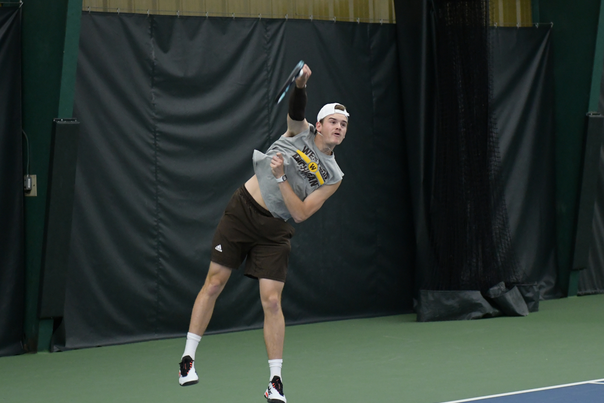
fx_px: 2030
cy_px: 178
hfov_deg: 16.9
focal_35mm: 121
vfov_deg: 11.3
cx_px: 332
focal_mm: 70
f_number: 2.8
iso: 4000
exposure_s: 1/800
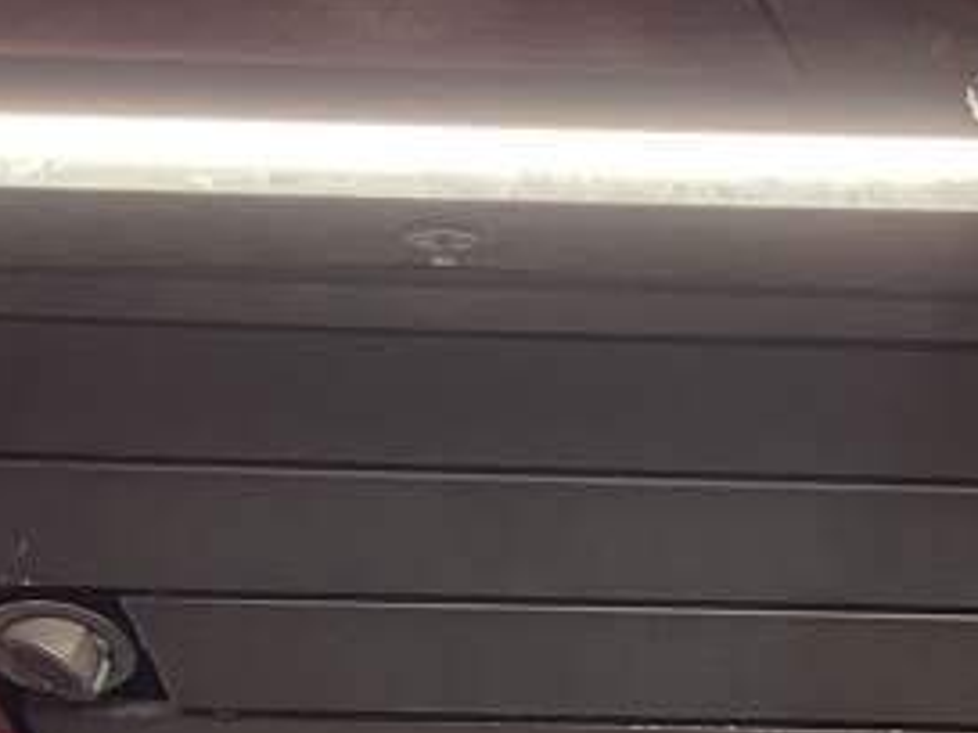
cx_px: 1701
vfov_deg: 11.0
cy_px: 1213
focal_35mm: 128
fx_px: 3616
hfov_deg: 13.9
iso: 250
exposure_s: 1/50
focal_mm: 5.1
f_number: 1.6
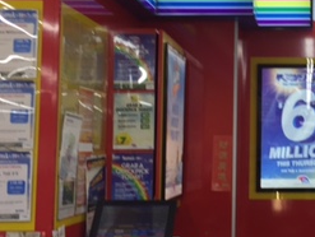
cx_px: 316
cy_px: 106
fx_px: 683
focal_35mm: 75
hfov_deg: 24.7
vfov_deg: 19.7
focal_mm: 4.15
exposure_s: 1/50
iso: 40
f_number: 2.2
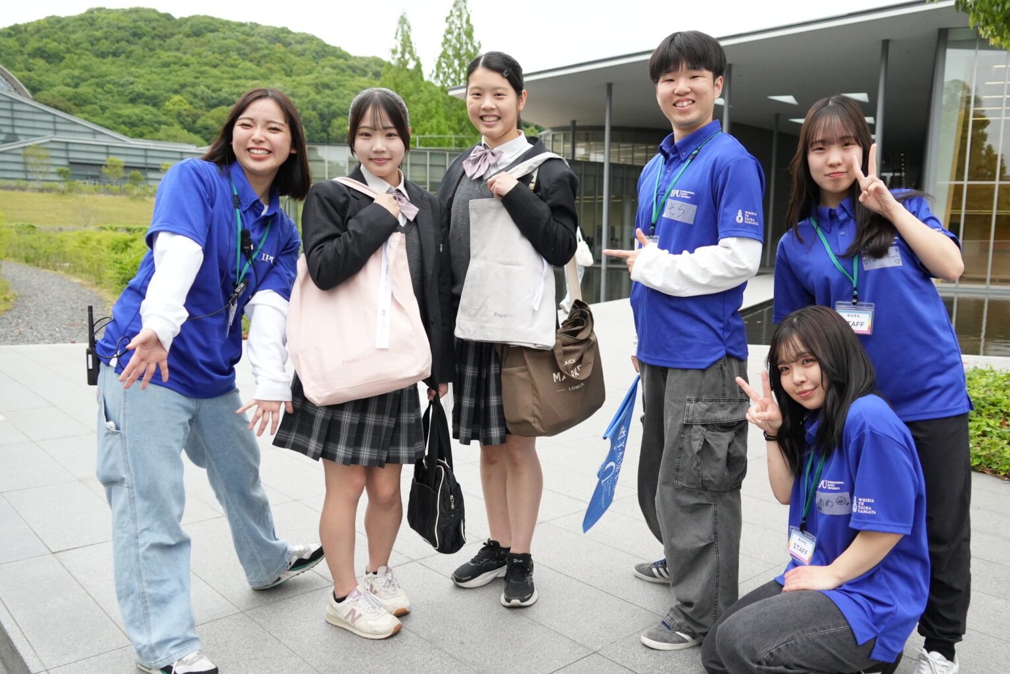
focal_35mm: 30
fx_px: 842
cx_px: 569
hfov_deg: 61.7
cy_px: 362
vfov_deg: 43.6
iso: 3200
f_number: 4
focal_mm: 24
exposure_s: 1/6400
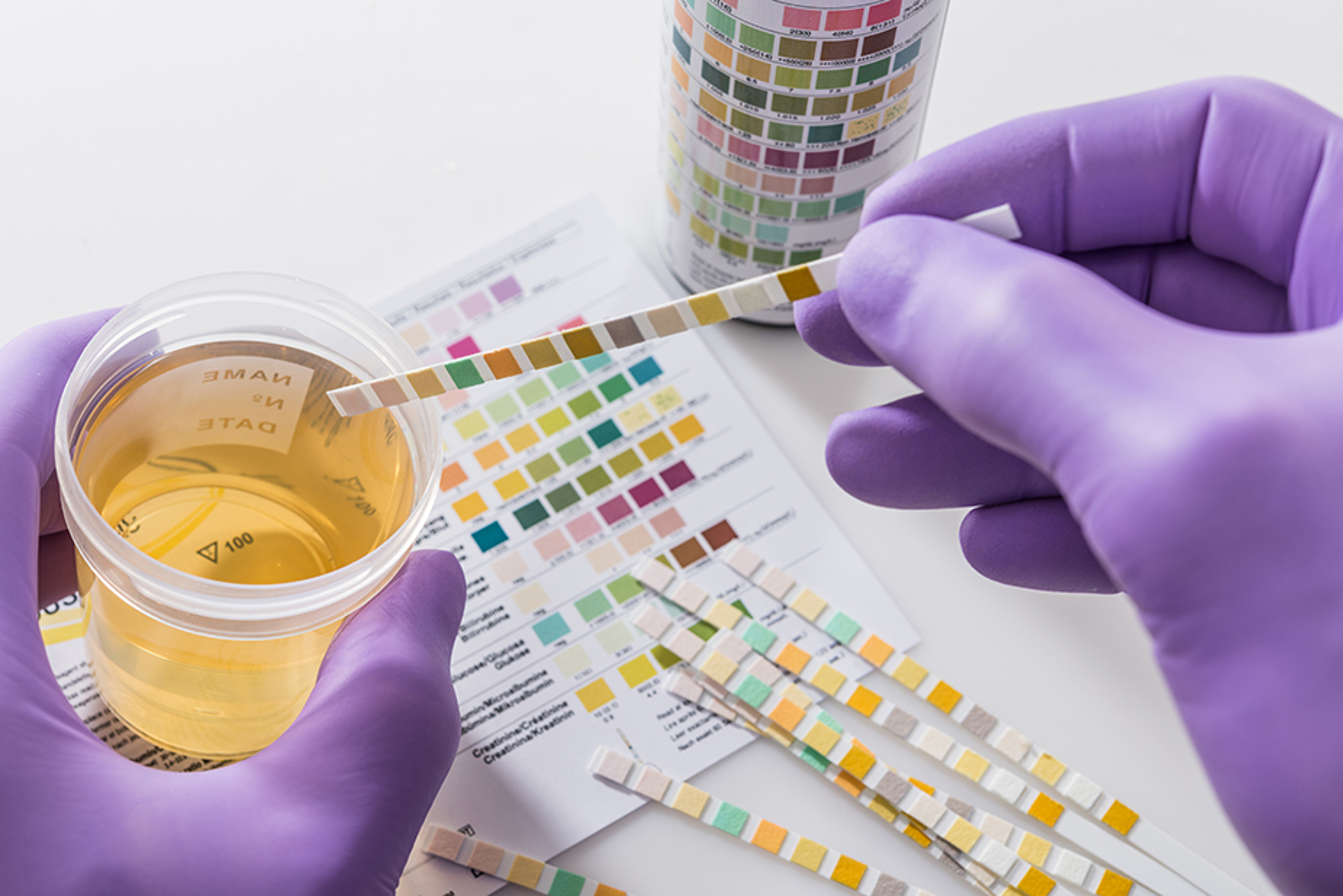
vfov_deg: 22.6
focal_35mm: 60
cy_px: 448
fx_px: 2239
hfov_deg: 33.4
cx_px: 672
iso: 80
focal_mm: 60
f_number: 11
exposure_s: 1/160
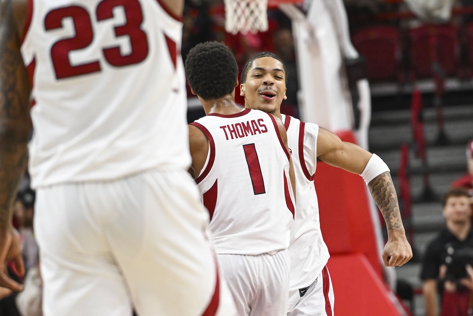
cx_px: 236
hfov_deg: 6.9
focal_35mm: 300
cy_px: 158
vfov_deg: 4.6
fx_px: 3941
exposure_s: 1/1600
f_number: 2.8
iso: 2500
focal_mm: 200
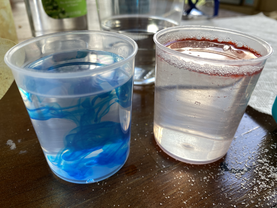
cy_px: 104
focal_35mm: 26
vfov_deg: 53.1
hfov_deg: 67.3
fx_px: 208
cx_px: 138
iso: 50
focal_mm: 4.25
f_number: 1.8
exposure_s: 1/120
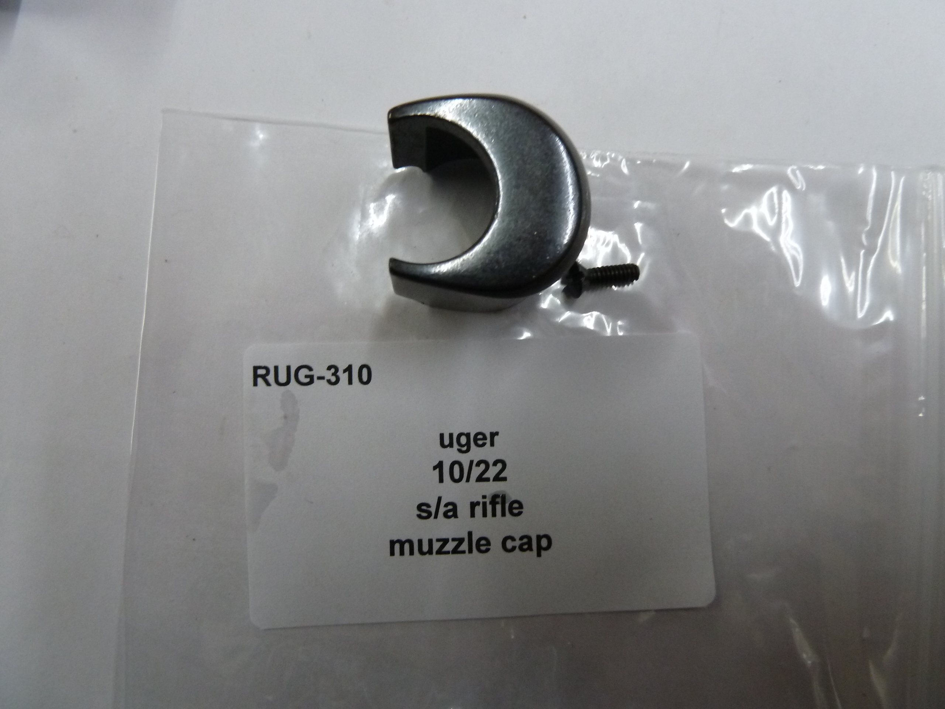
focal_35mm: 25
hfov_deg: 69.4
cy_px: 354
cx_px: 472
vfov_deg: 54.9
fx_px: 682
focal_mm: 4.1
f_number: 3.3
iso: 320
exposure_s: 1/30
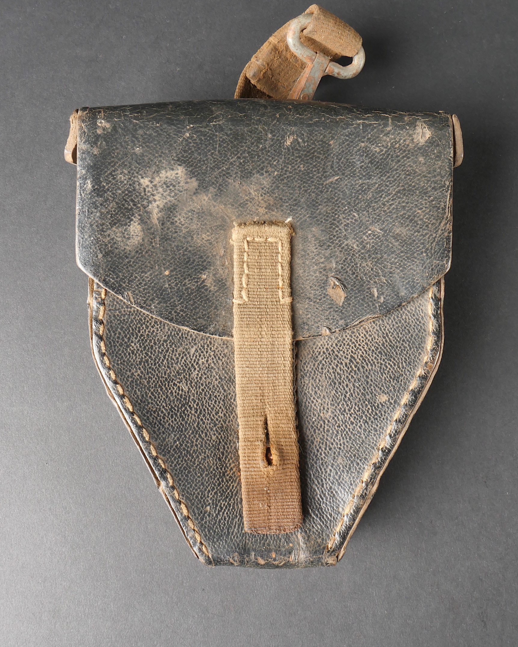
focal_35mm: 34
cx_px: 259
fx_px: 652
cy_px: 311
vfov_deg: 52.8
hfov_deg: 43.4
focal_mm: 16
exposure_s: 1/80
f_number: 14
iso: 200
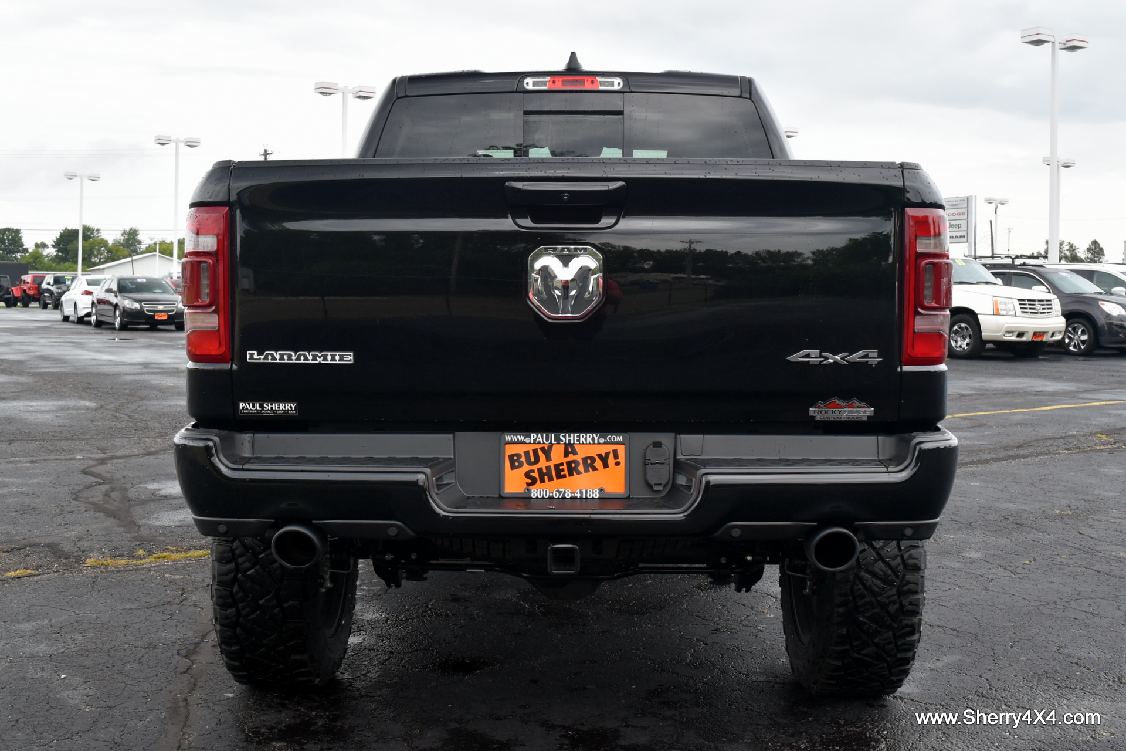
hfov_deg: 51.3
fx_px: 1173
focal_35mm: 38
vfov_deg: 35.5
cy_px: 376
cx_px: 563
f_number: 7.1
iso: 400
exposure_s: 1/200
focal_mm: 25
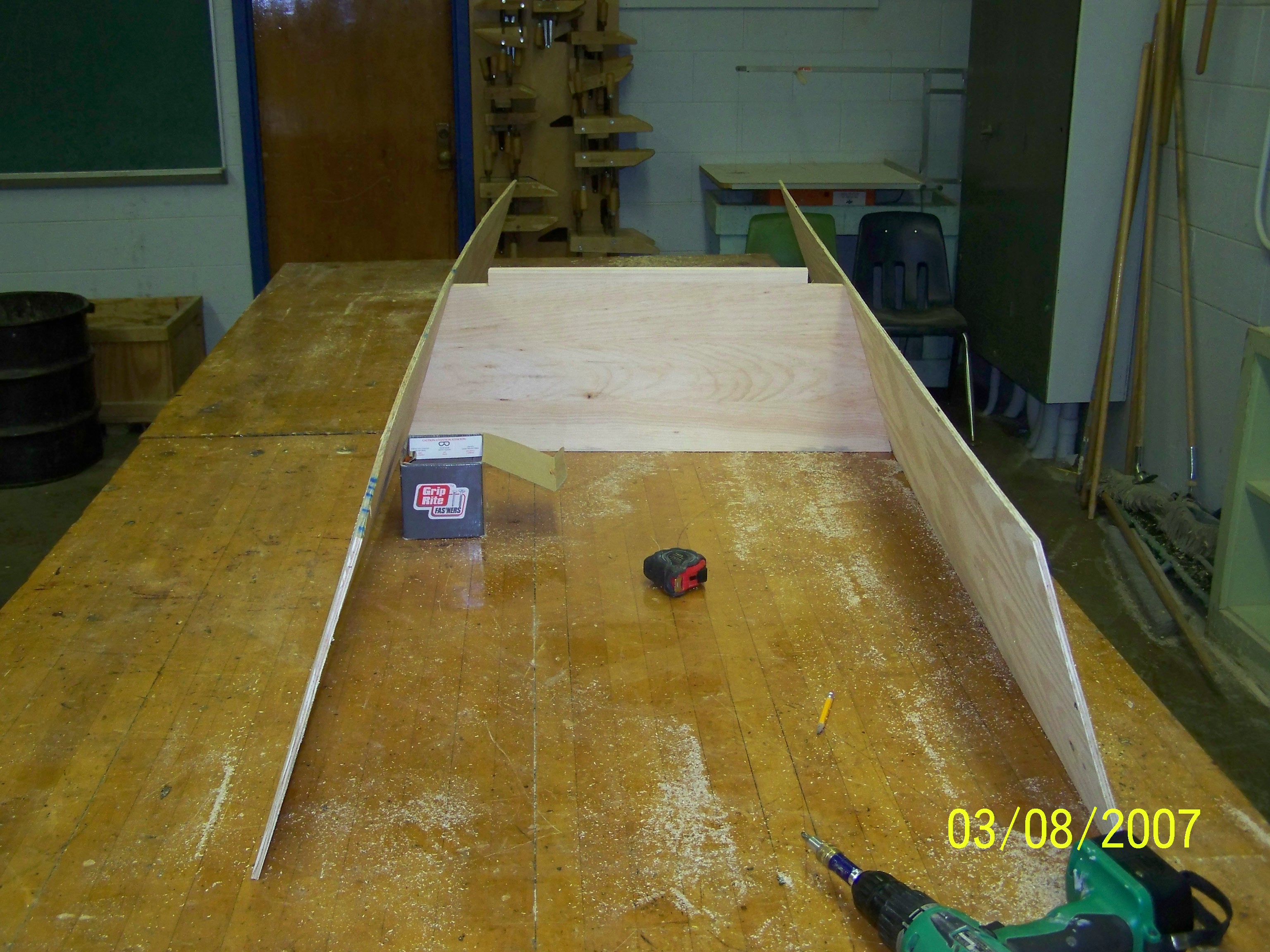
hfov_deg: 49.0
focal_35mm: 38
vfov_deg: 37.7
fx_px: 1394
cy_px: 476
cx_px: 635
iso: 200
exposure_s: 1/60
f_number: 2.8
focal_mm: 6.3
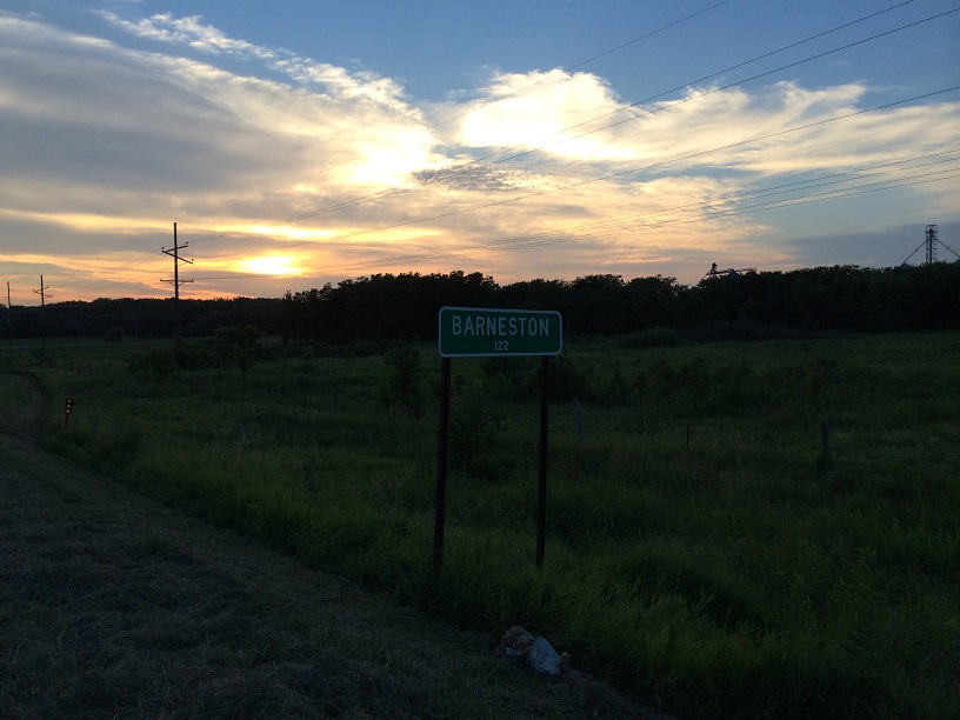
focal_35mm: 30
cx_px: 480
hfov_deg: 60.0
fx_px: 832
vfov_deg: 46.8
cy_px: 360
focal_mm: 4.12
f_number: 2.2
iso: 32
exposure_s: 1/526
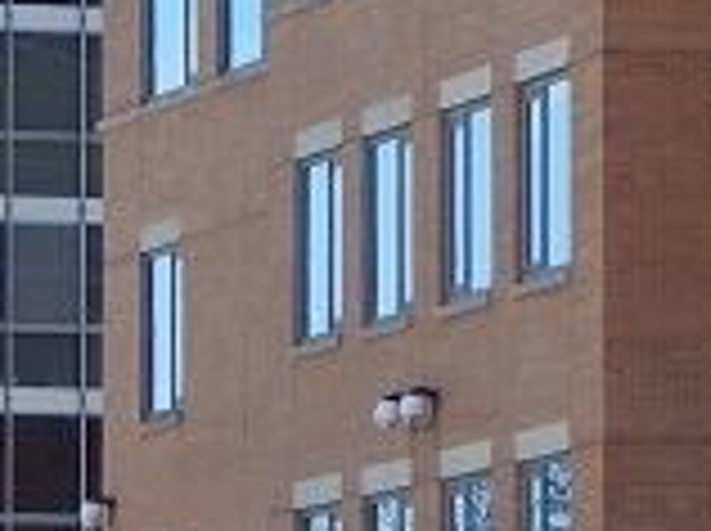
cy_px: 945
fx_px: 11054
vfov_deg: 2.7
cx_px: 864
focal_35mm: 539
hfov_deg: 3.7
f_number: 4.3
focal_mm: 15.3
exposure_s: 1/400
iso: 125
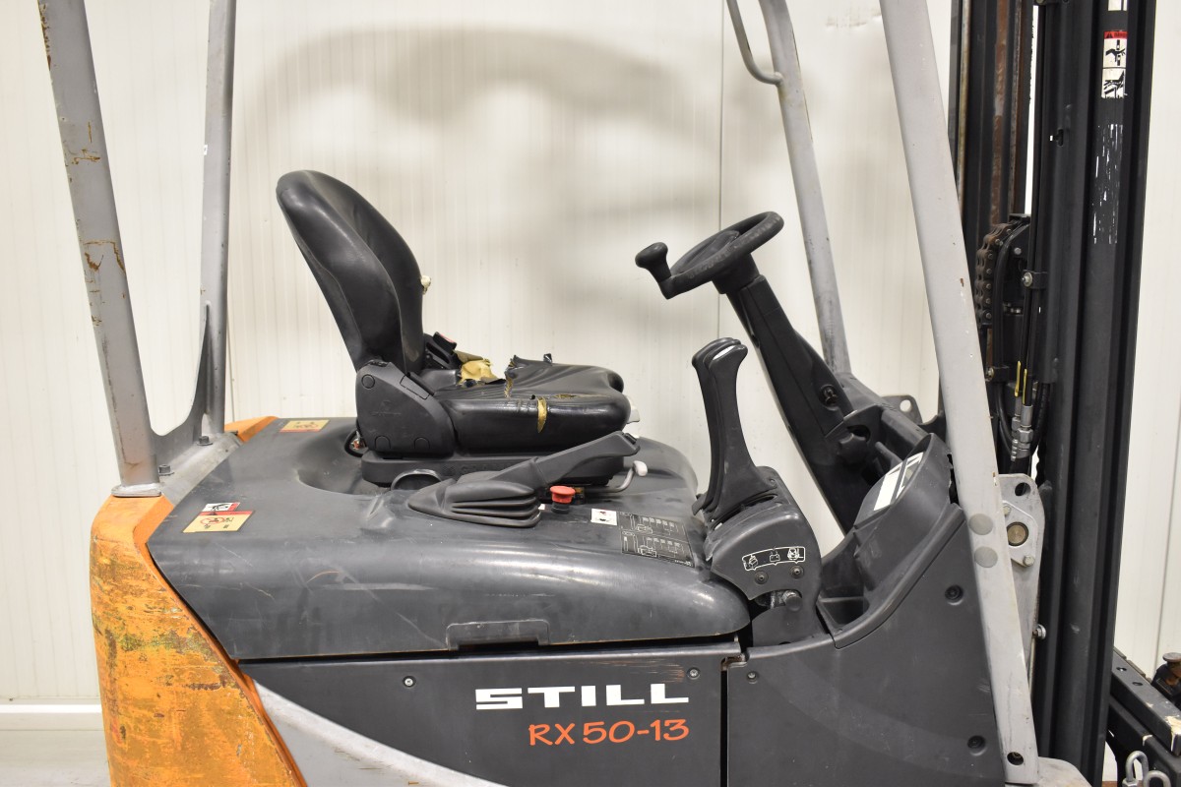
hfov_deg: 53.1
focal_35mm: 36
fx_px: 1181
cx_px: 590
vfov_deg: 36.9
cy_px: 394
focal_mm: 24
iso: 1600
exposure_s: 1/40
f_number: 4.5
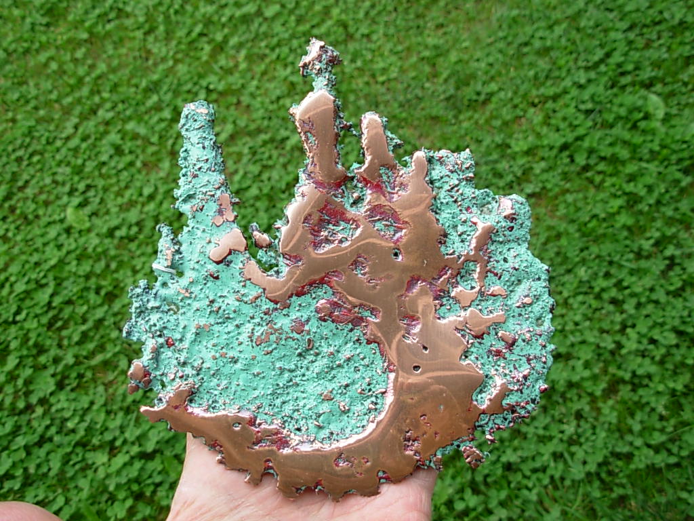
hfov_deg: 49.0
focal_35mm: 38
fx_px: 762
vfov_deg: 37.7
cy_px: 260
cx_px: 347
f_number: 2.9
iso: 50
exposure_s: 1/69.8
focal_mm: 6.3
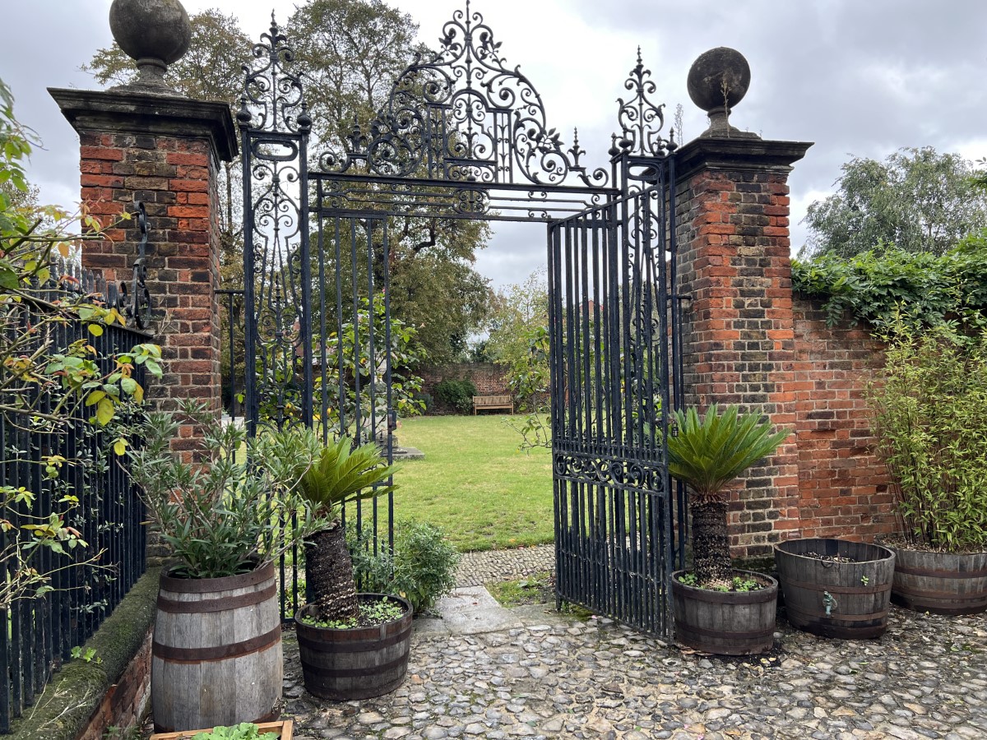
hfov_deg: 67.3
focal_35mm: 26
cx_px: 494
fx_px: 741
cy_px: 370
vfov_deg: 53.1
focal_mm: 5.7
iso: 50
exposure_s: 1/166
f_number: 1.5
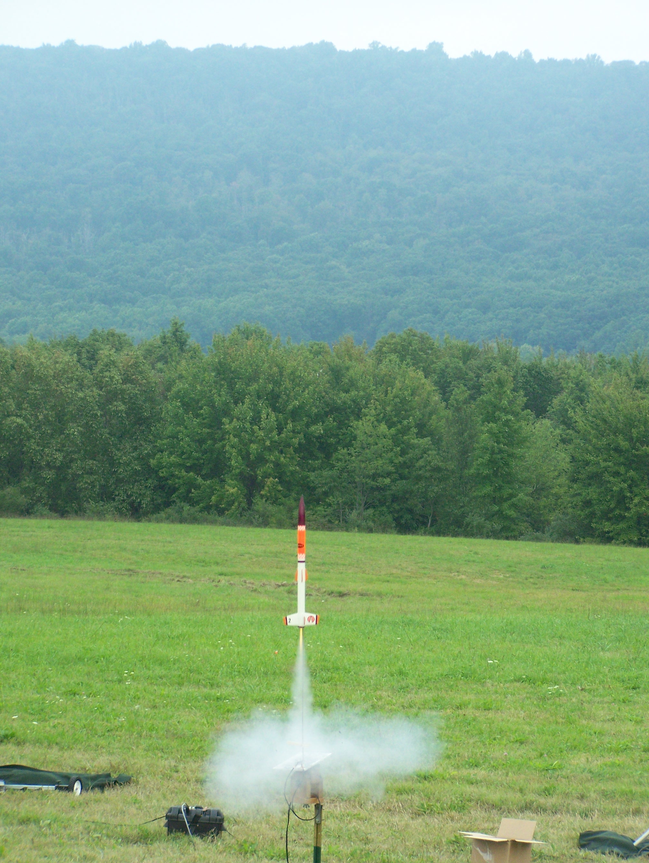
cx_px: 340
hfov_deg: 11.0
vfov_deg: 14.6
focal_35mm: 135
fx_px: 3370
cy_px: 429
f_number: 3.2
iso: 160
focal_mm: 21.2
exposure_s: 1/1000
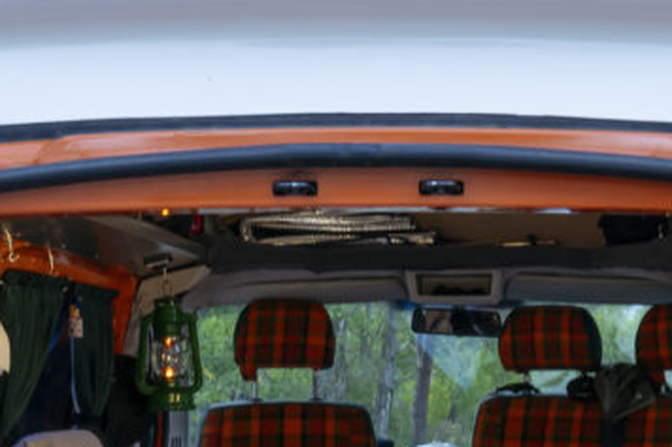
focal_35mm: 118
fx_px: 2202
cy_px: 577
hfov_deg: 17.4
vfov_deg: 11.3
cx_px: 310
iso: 250
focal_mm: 35
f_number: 16
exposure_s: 1/2.5
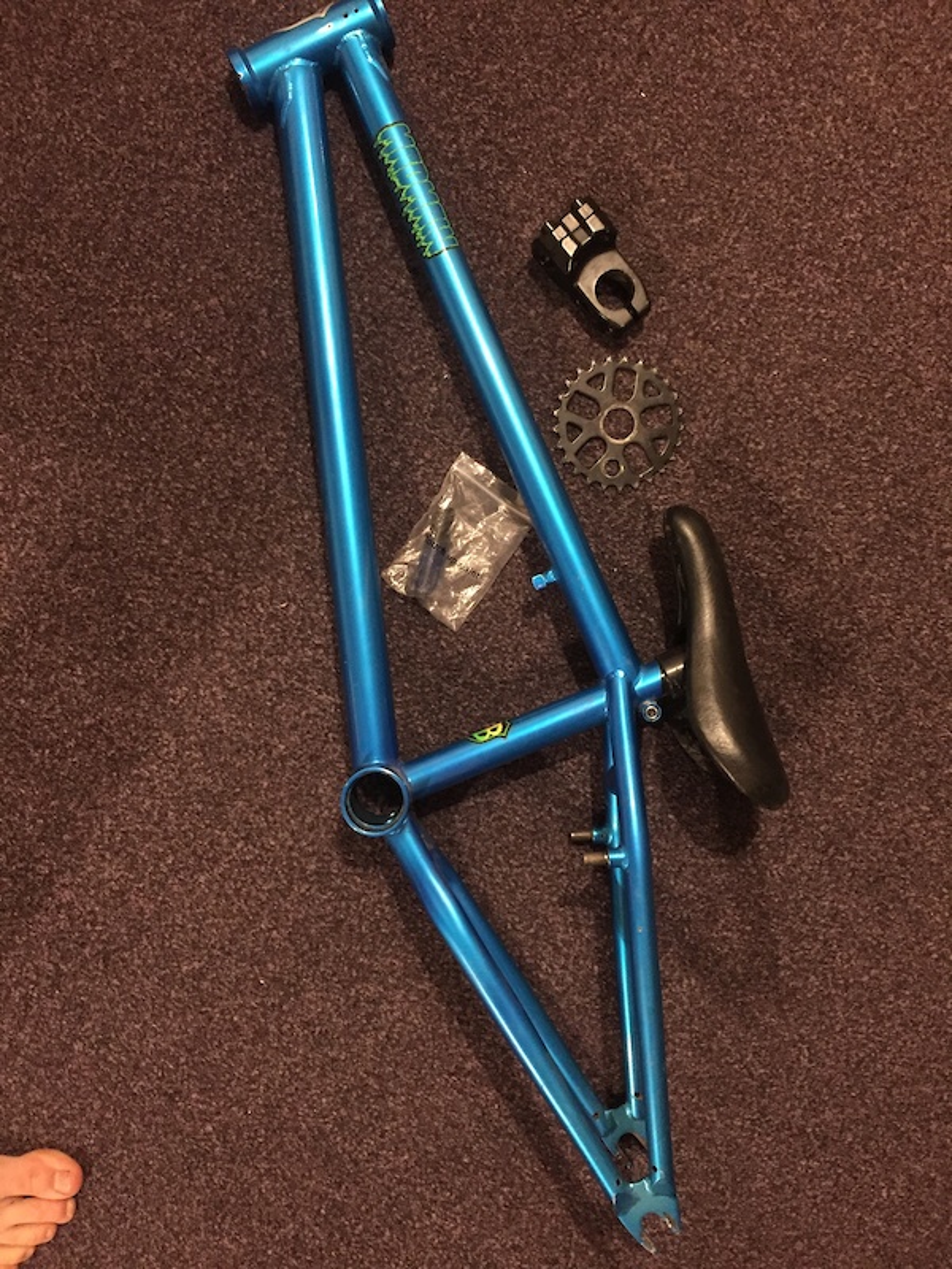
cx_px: 476
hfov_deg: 48.2
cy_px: 634
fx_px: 1063
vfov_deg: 61.7
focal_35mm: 29
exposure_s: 1/17
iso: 500
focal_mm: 4.15
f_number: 2.2
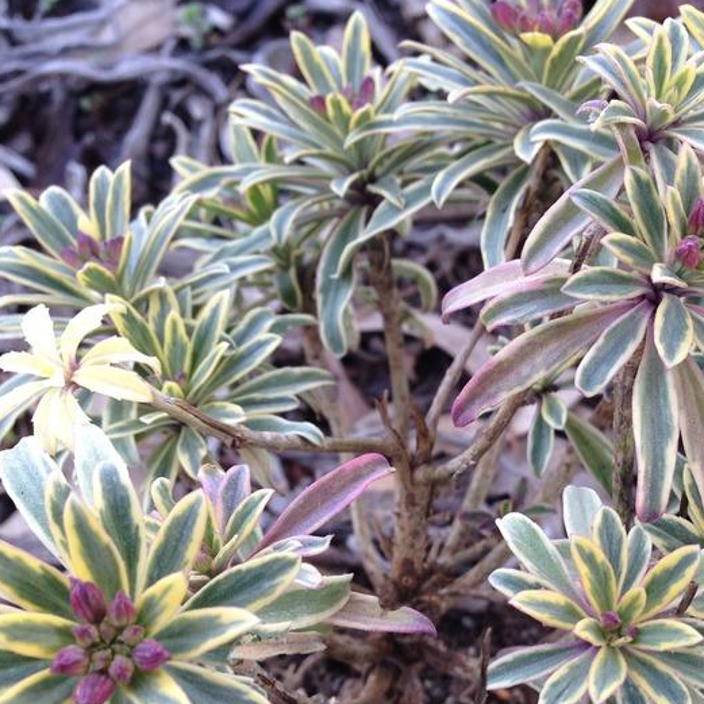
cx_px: 499
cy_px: 480
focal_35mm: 56
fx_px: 1289
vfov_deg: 30.3
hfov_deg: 30.2
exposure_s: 1/120
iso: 50
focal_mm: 4.12
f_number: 2.4
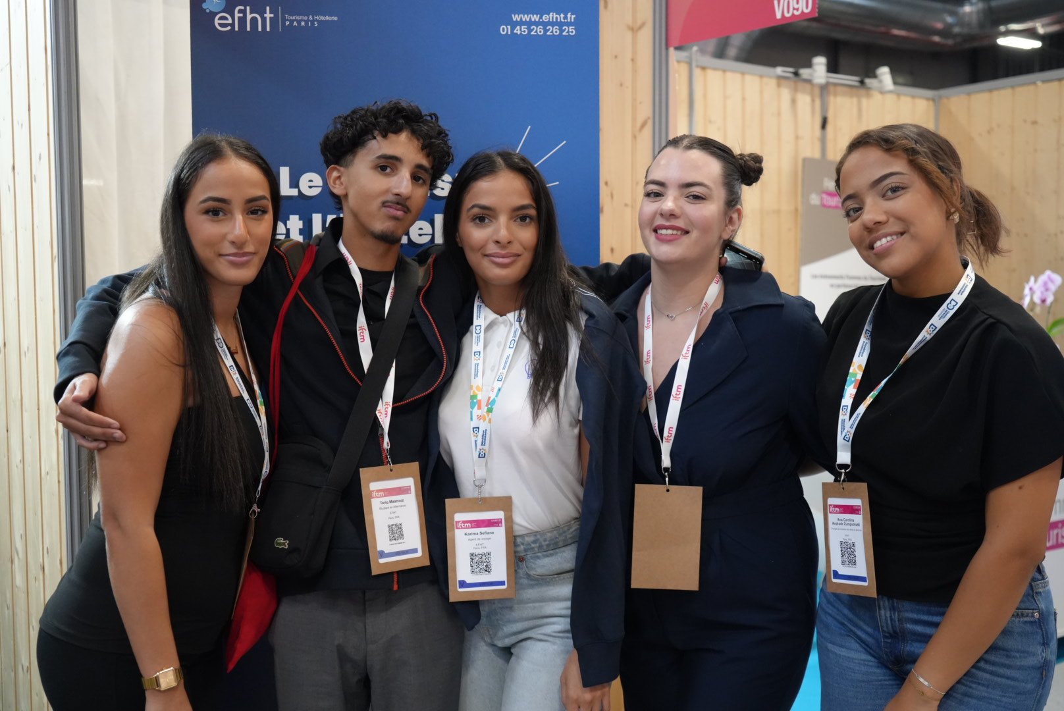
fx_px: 1183
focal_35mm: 40
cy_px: 356
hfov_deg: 48.4
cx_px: 532
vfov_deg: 33.5
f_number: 4
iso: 5000
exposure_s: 1/160
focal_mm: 40
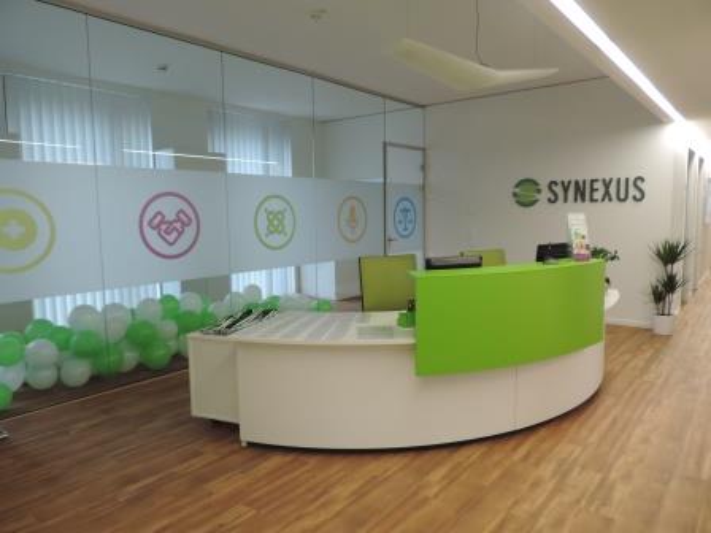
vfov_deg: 56.8
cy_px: 266
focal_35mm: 24
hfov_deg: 71.6
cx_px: 356
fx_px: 493
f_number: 3
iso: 200
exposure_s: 1/30
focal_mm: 4.3
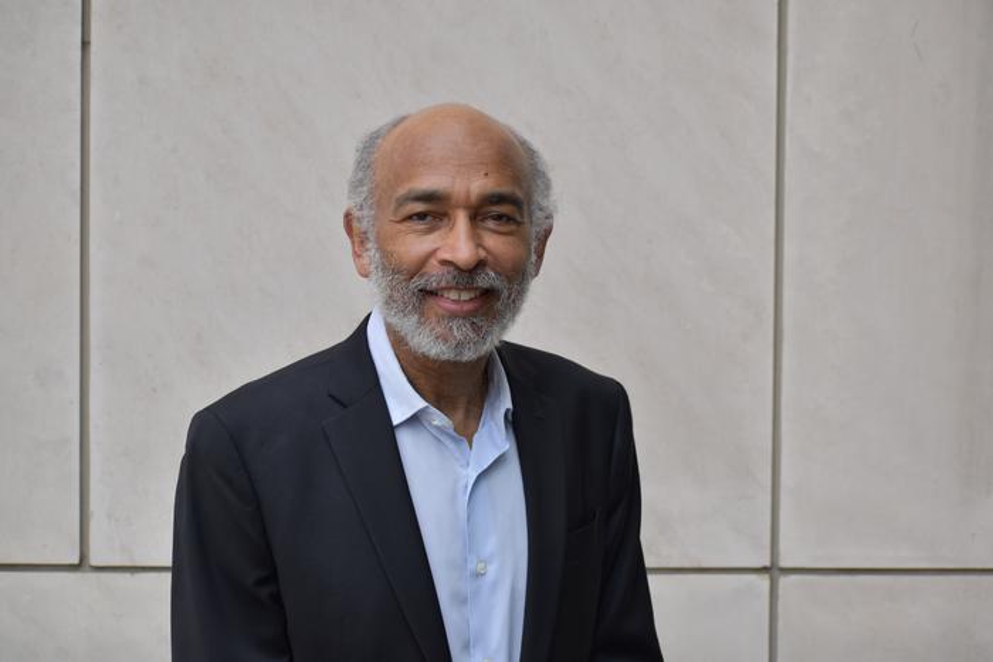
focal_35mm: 117
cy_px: 331
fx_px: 3228
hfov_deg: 17.5
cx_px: 496
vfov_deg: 11.7
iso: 200
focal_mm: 78
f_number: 4.8
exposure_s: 1/320
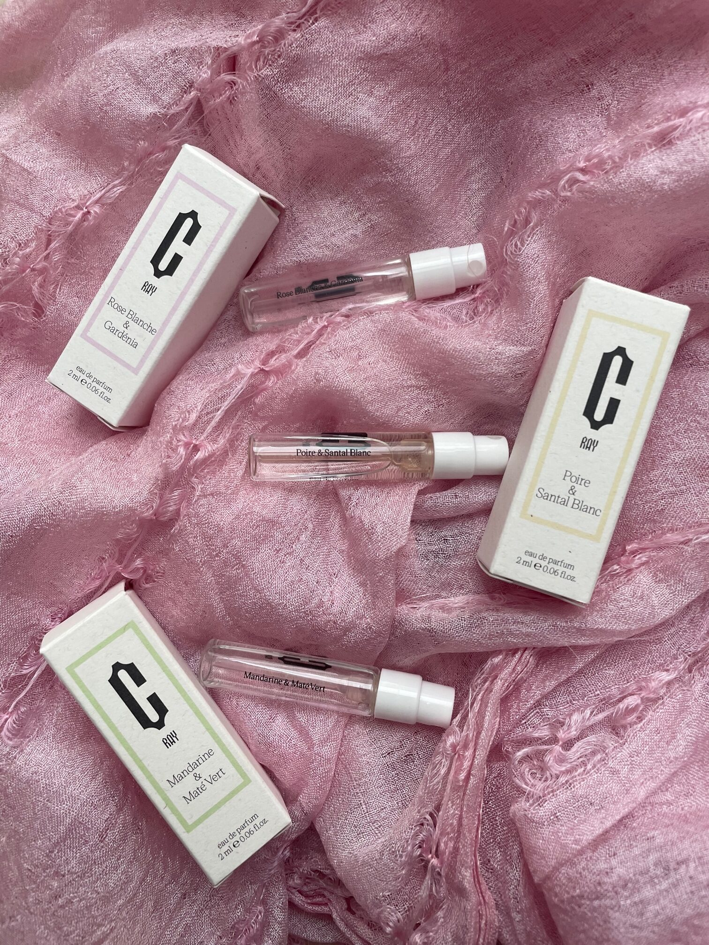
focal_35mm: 26
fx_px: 710
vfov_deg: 67.3
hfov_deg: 53.1
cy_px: 472
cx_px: 354
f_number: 1.6
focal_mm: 4.2
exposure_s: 1/121
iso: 100
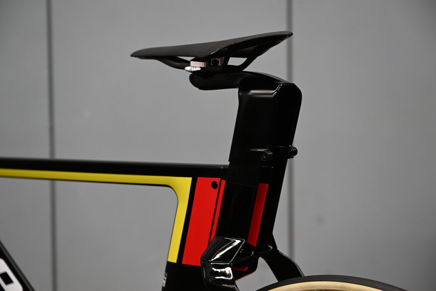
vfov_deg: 19.4
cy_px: 146
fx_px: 848
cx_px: 218
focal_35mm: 70
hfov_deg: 28.8
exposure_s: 1/200
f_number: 4
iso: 1250
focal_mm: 70
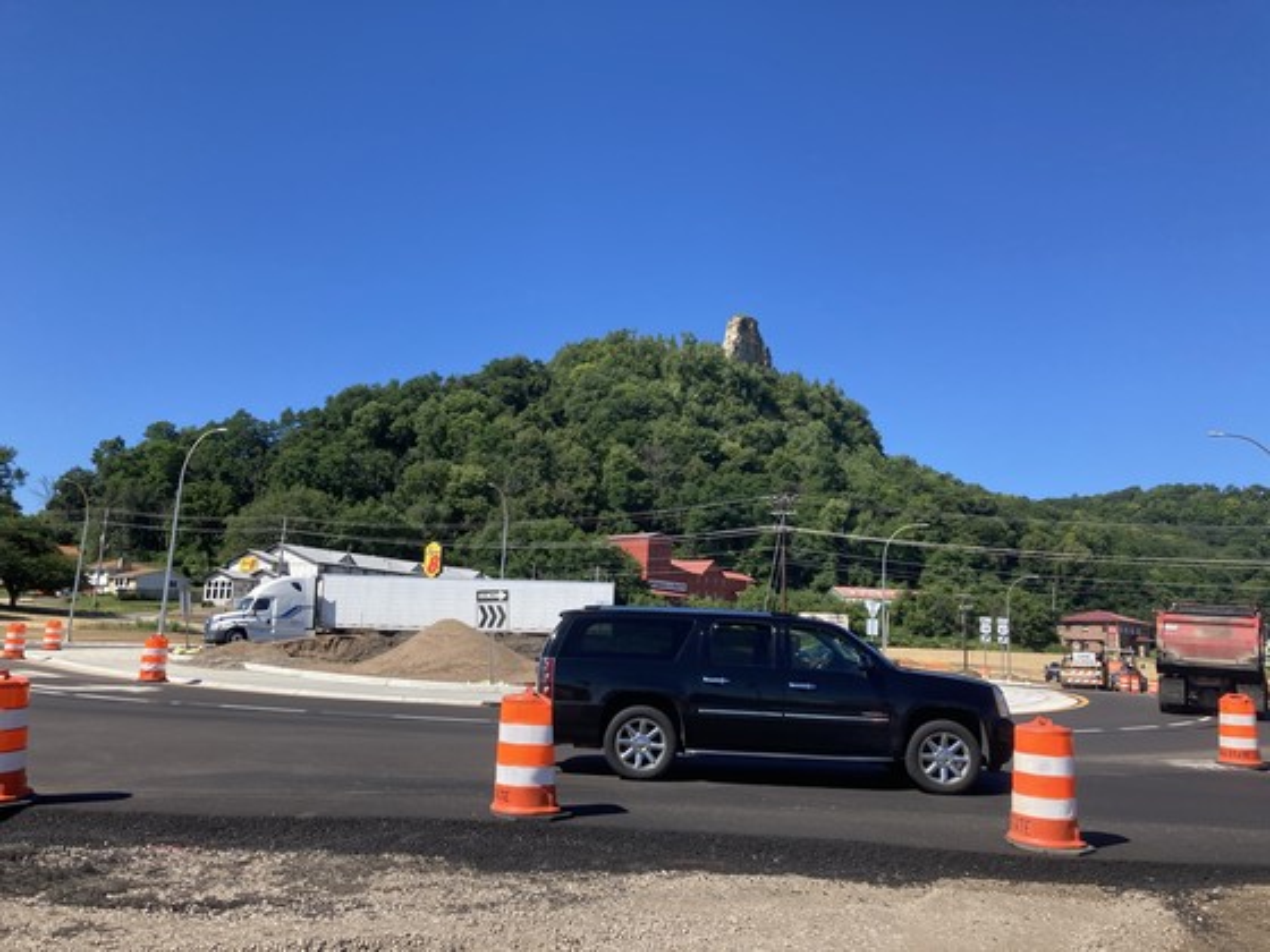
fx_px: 1027
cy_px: 476
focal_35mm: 28
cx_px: 635
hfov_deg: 63.4
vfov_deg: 49.7
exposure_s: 1/1429
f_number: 1.8
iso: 20
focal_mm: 3.99
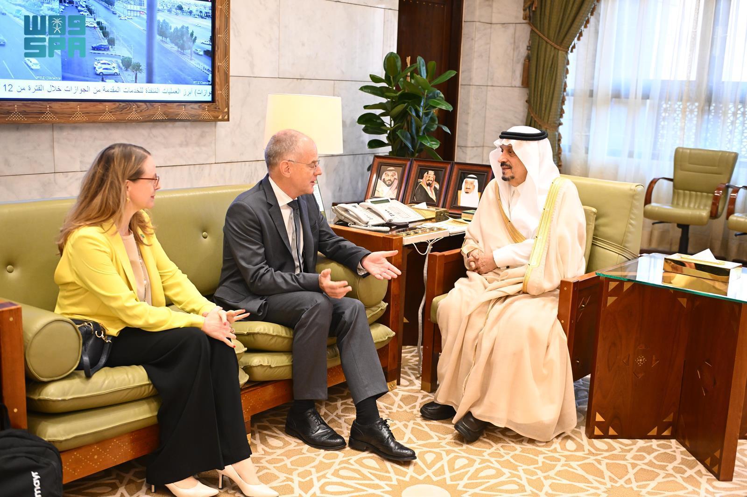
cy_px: 248
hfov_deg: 50.7
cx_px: 374
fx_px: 788
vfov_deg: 35.0
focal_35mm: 38
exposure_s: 1/125
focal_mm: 38
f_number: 3.5
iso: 2500
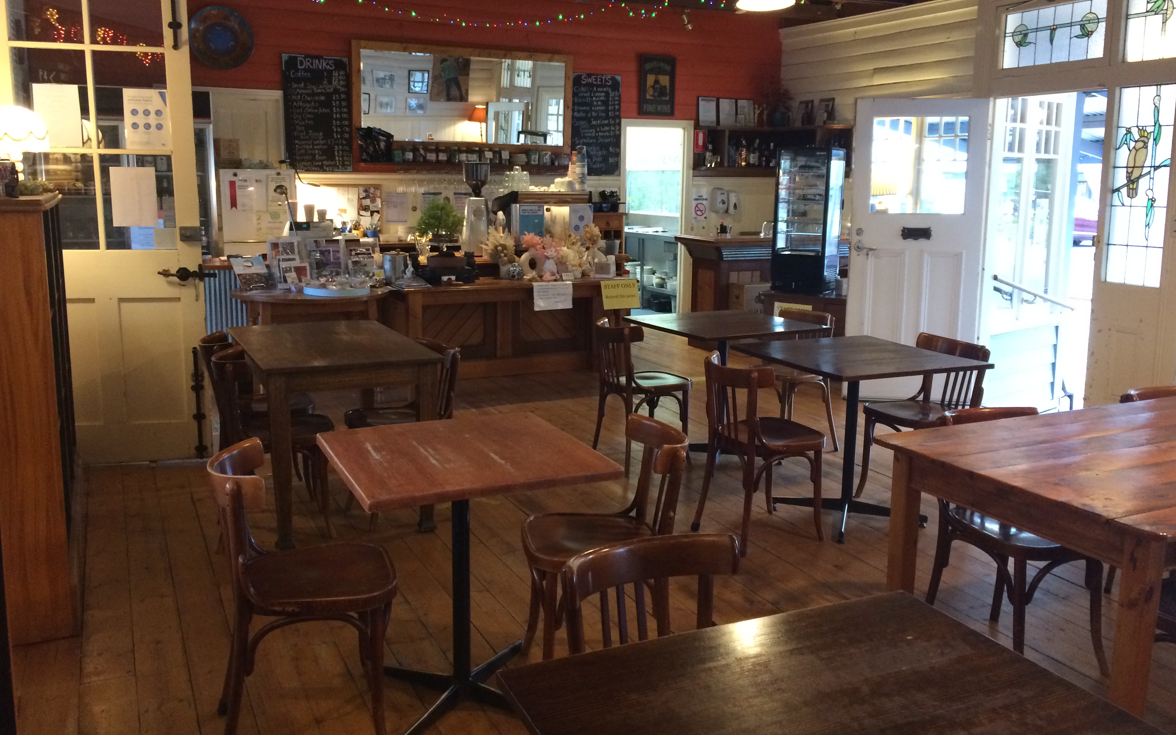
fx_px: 994
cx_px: 585
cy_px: 323
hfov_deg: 61.2
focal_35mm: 31
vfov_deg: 40.5
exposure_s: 1/33
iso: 320
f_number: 2.2
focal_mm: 4.15
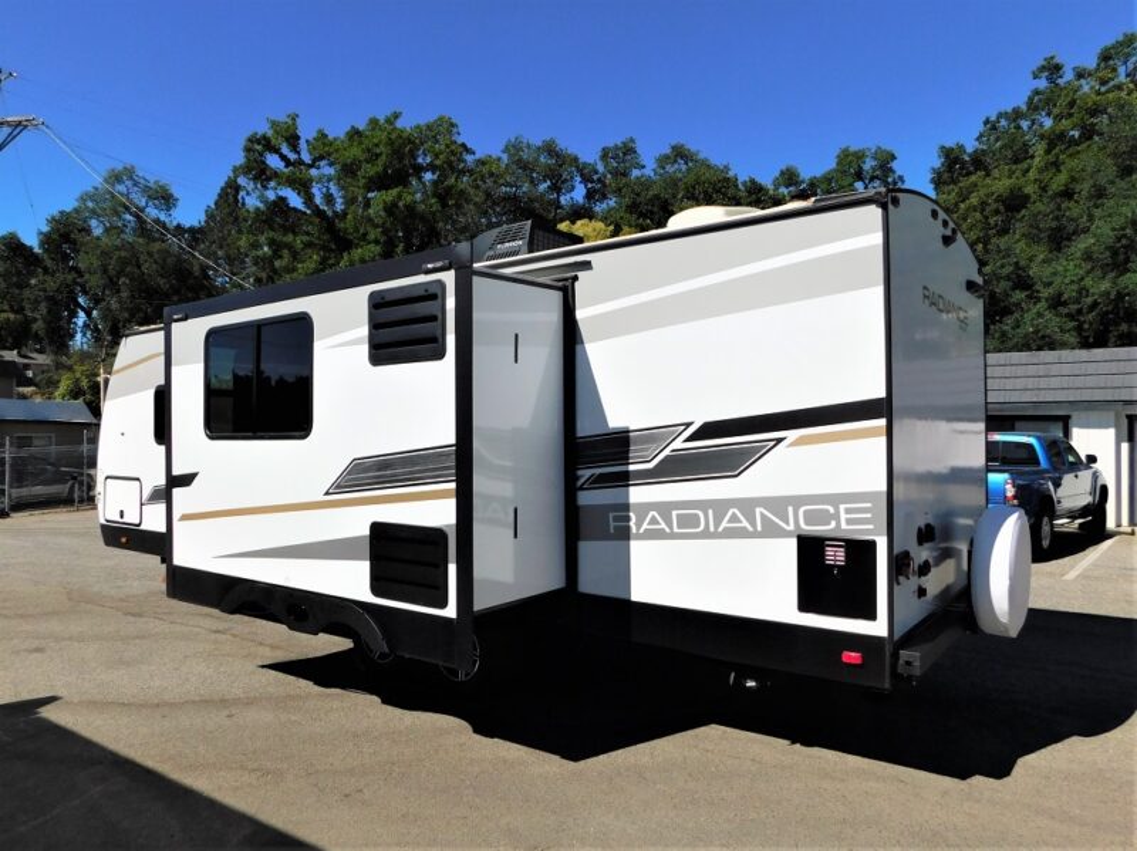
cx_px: 568
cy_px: 426
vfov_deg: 58.8
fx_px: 755
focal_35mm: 23
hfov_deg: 74.0
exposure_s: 1/800
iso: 125
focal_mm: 4
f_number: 6
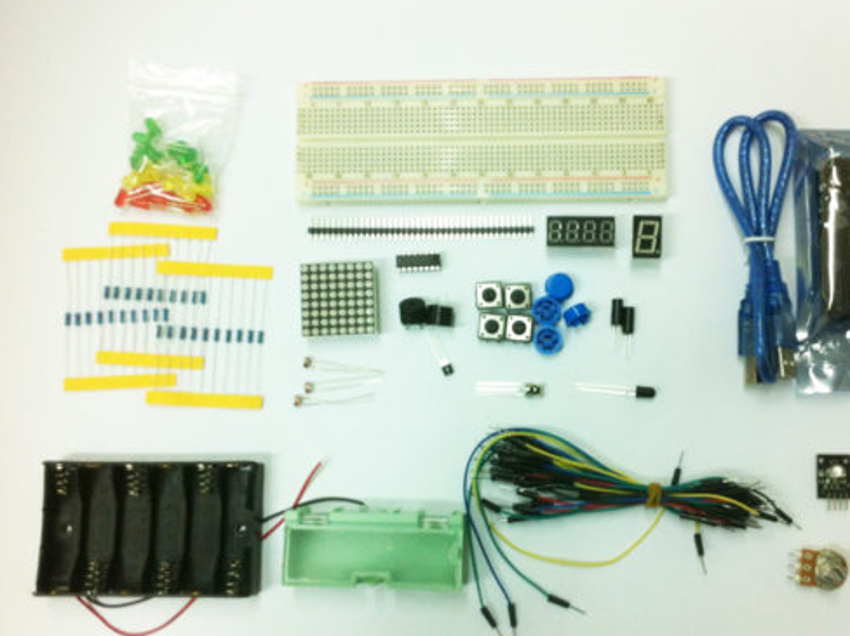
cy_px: 343
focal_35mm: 43
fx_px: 1055
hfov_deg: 43.7
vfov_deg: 33.5
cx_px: 505
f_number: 2.8
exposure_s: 1/15
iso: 100
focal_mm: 3.85
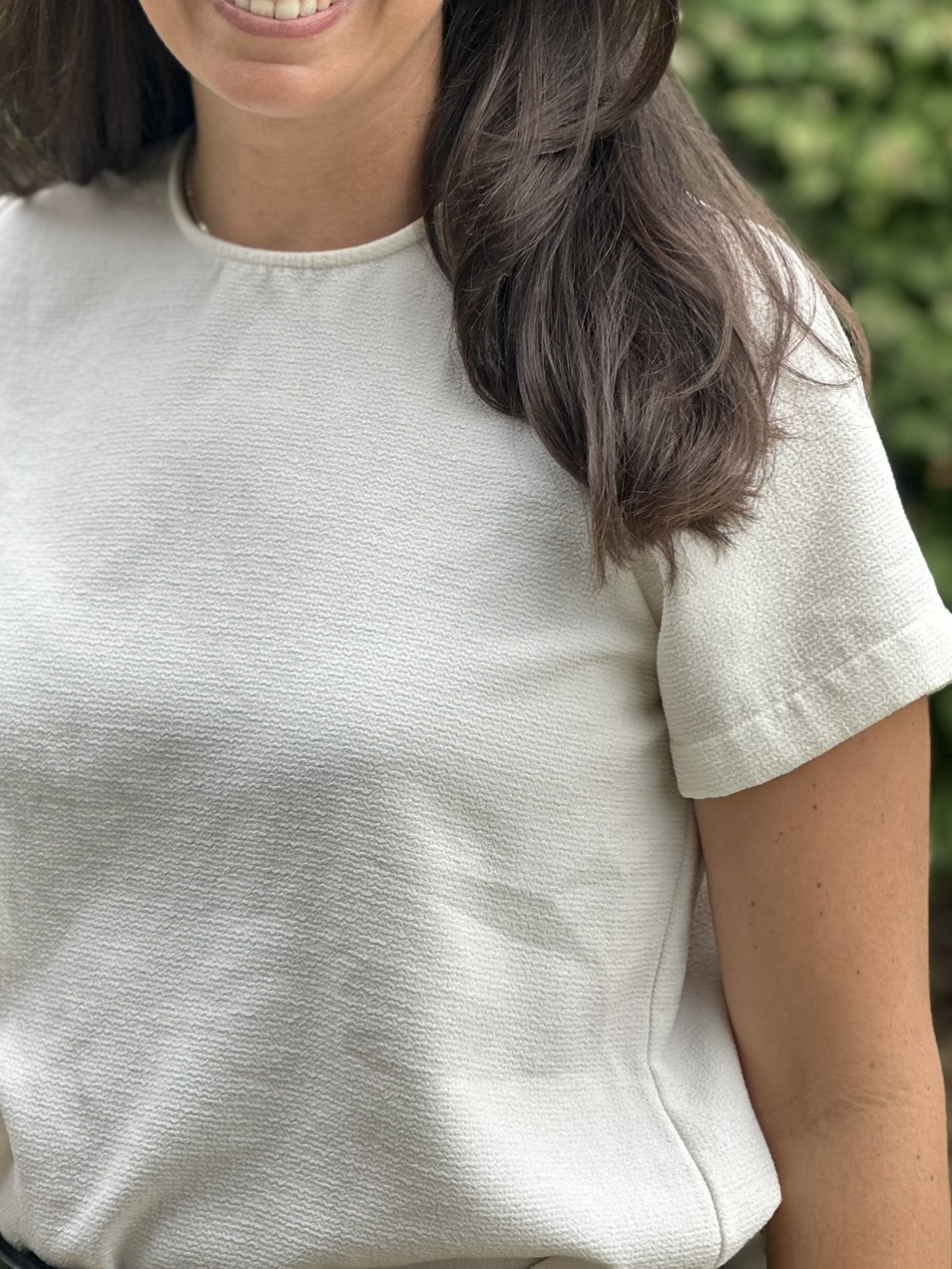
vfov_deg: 15.8
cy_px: 253
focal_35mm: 124
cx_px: 300
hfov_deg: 11.9
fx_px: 4547
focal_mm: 9
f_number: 2.8
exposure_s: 1/121
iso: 40
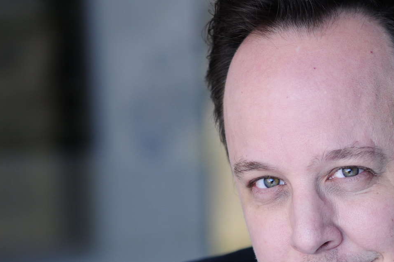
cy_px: 170
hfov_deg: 9.6
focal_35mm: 214
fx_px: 2338
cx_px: 188
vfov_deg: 6.4
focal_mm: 85
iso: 200
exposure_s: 1/125
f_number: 2.8
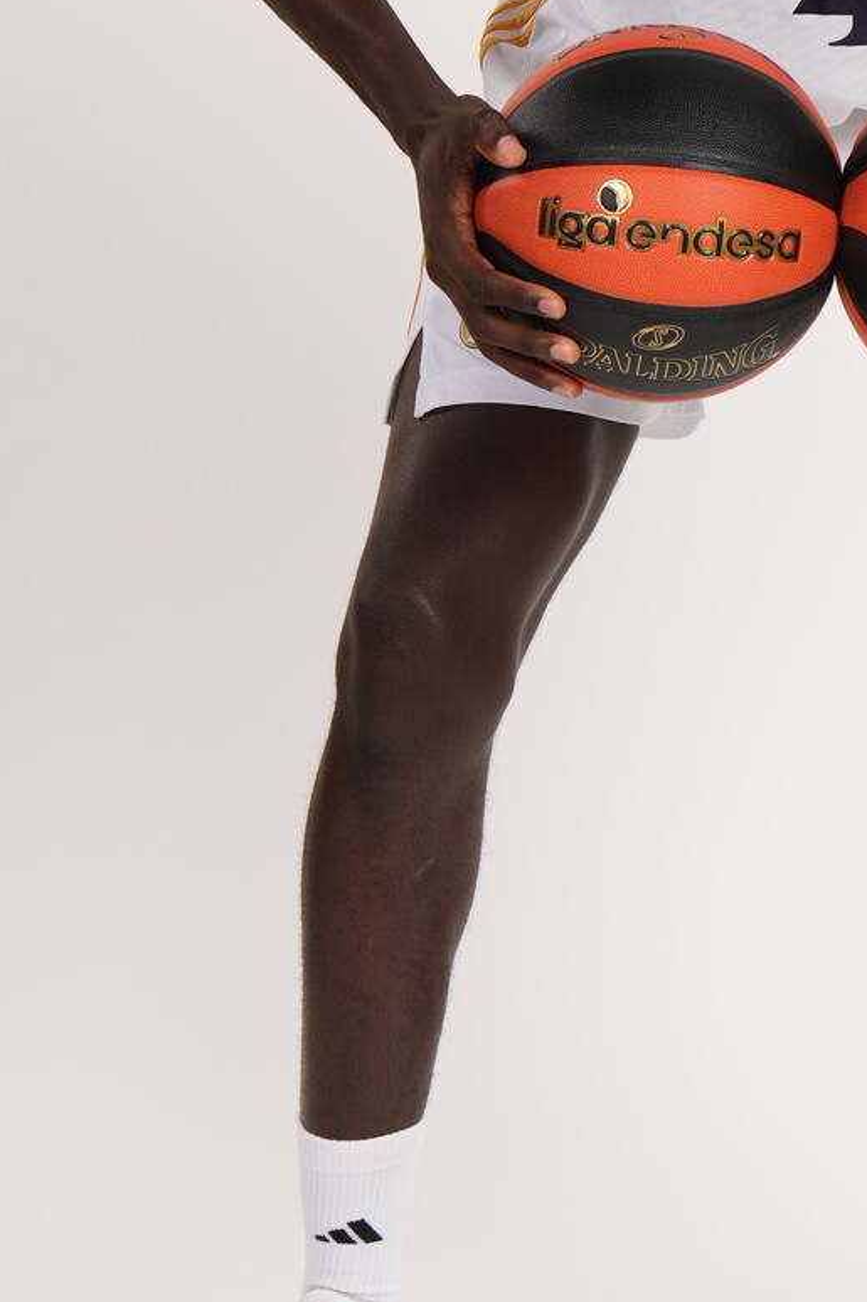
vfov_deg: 8.0
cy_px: 264
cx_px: 782
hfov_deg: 5.4
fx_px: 9251
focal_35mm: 256
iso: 200
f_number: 6.3
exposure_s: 1/400
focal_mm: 99
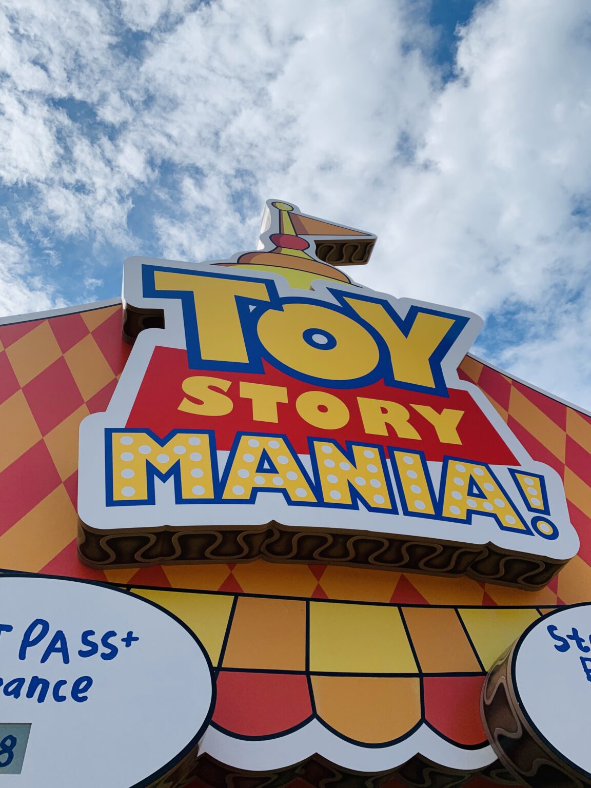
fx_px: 592
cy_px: 394
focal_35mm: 26
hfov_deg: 53.1
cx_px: 296
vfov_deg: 67.3
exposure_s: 1/3289
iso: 25
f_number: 1.8
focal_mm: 4.25
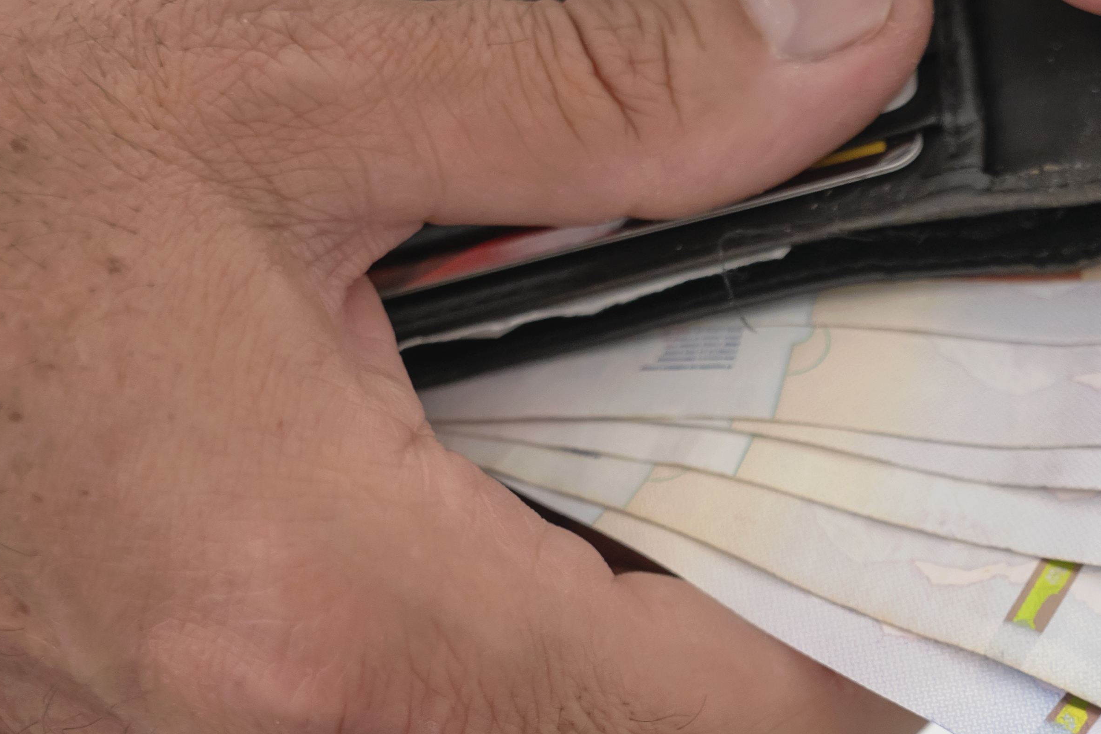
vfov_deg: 14.9
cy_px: 594
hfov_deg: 21.6
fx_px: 2783
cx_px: 1110
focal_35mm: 91
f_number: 3.5
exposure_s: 1/40
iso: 400
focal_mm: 24
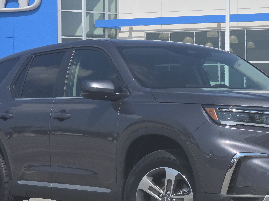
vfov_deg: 12.5
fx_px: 917
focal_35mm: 118
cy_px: 128
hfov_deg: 16.7
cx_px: 180
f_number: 2.4
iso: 50
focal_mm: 7.9
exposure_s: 1/3246
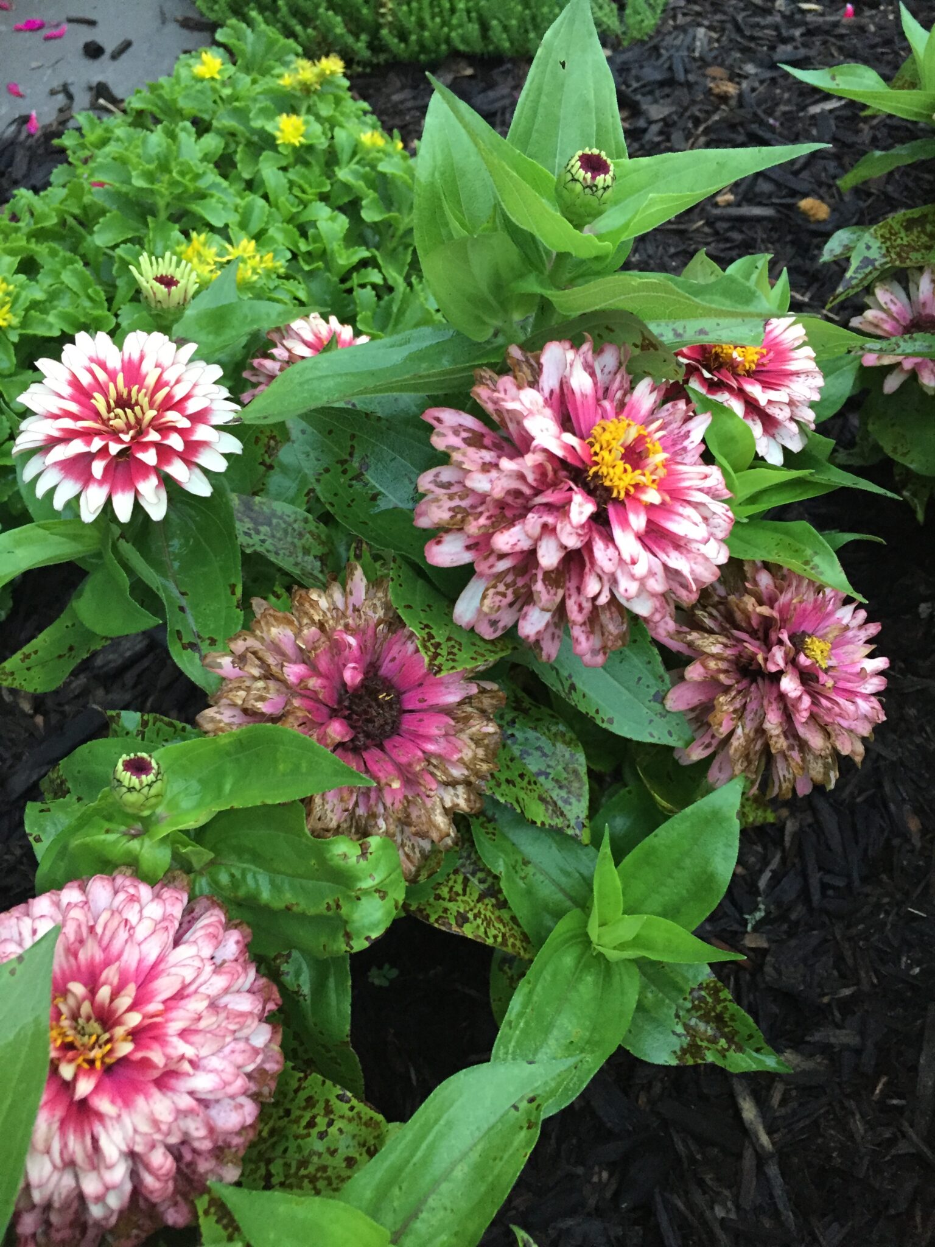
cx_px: 468
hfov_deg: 48.2
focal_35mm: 29
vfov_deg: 61.7
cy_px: 624
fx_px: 1044
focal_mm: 4.15
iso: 200
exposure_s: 1/30
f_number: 2.2
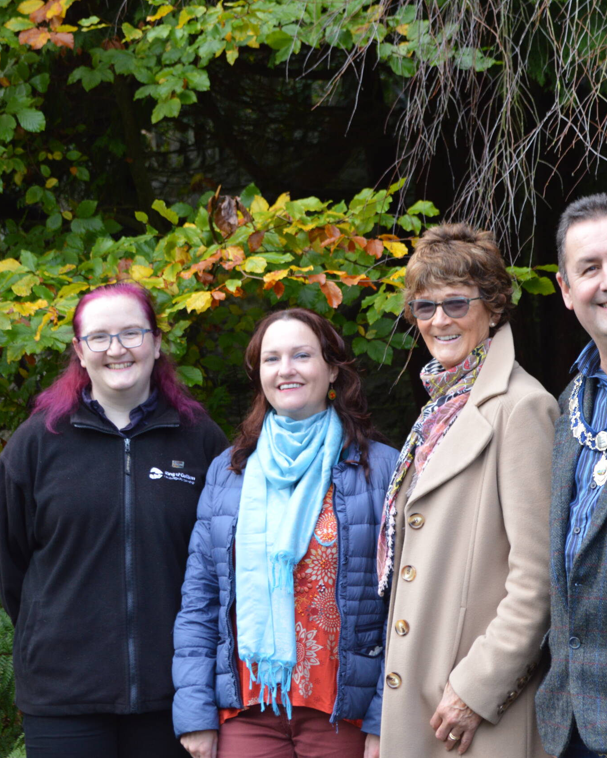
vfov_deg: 22.5
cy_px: 380
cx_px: 417
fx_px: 1908
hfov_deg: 18.0
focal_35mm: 85
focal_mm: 40
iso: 400
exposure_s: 1/125
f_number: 5.6
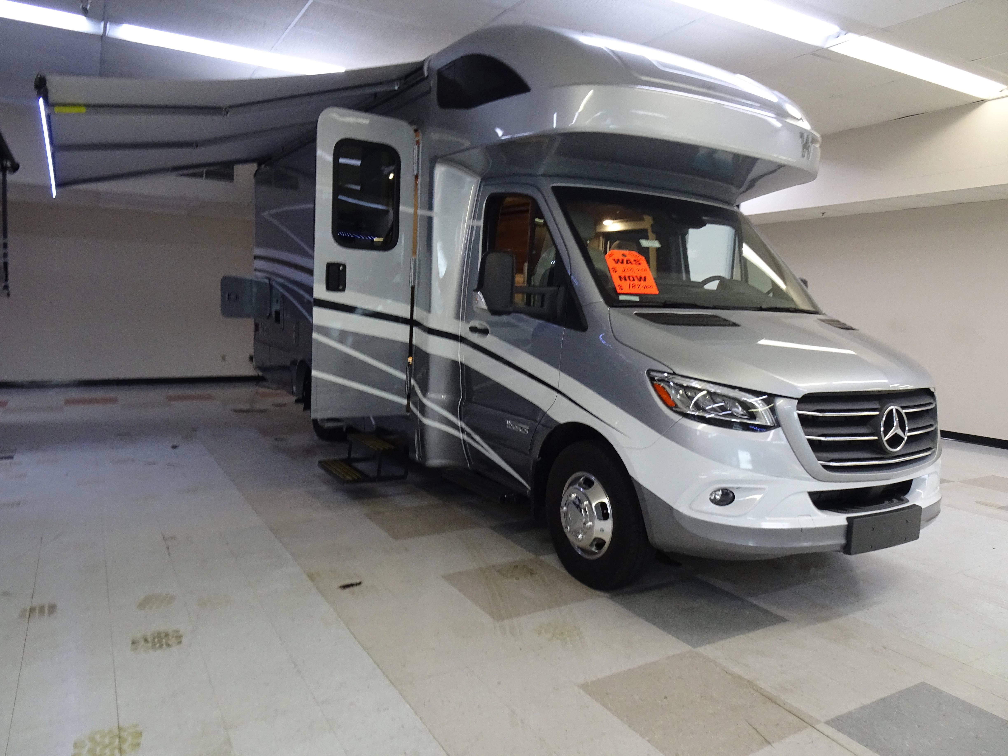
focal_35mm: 24
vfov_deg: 56.8
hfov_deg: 71.6
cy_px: 378
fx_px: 699
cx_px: 504
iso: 250
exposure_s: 1/30
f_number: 3.5
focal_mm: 4.1
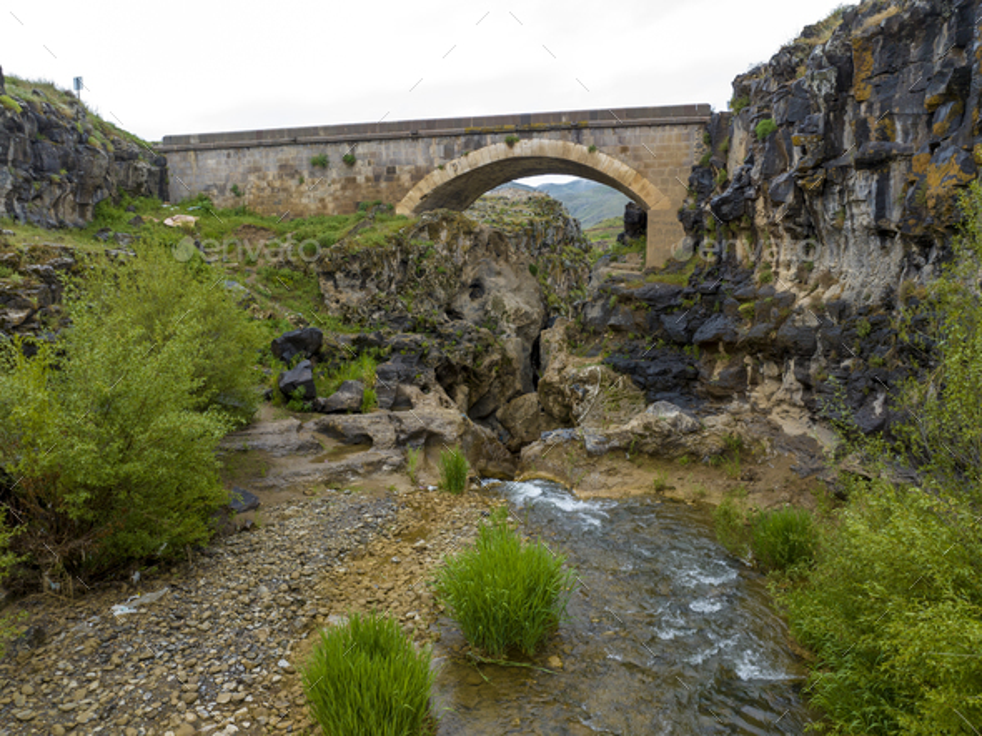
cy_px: 368
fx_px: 681
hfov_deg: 71.6
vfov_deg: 56.8
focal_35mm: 24
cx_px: 491
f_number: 2.8
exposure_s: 1/120
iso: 400
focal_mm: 12.29
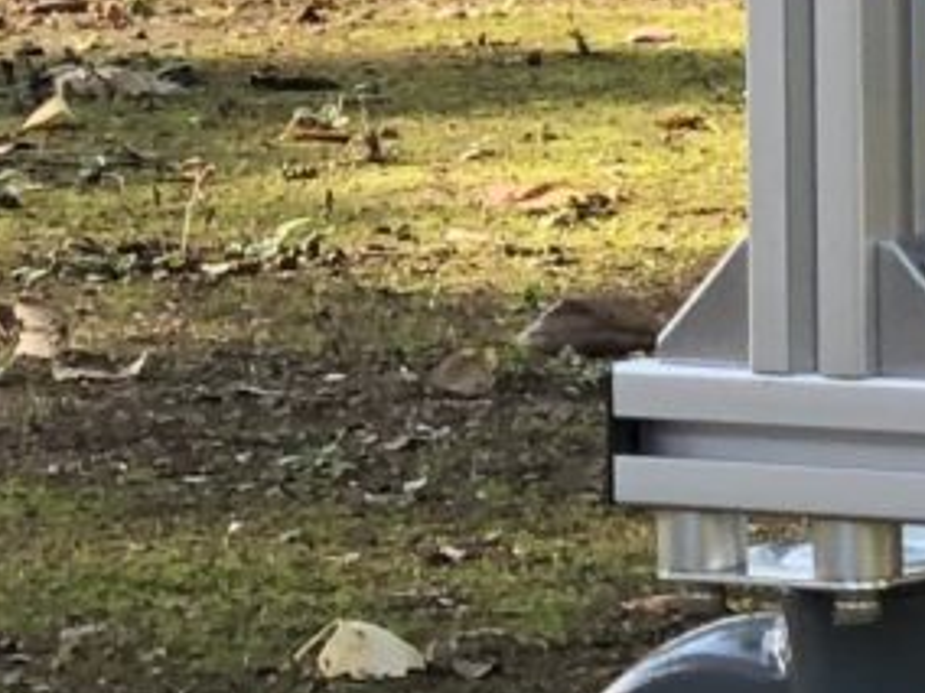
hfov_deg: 5.2
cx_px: 2055
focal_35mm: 375
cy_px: -1035
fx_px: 10021
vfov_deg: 3.9
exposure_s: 1/152
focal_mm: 6
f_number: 2.4
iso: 16
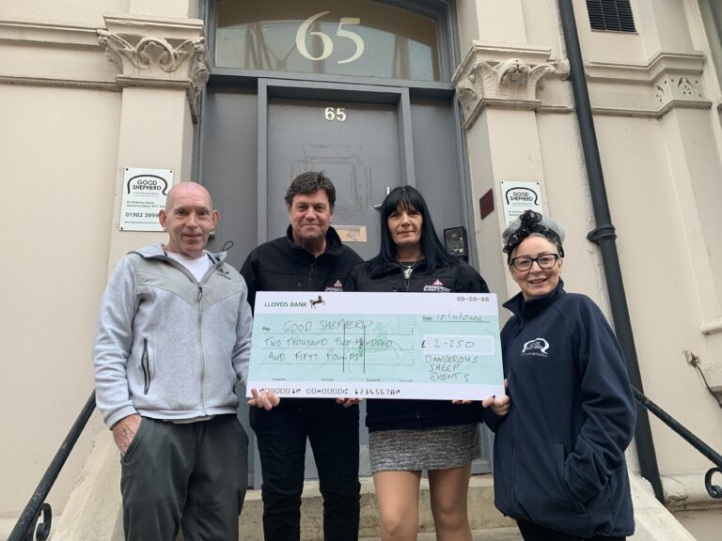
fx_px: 542
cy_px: 270
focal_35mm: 26
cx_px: 361
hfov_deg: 67.3
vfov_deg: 53.1
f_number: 1.8
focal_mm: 4.25
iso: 100
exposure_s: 1/94
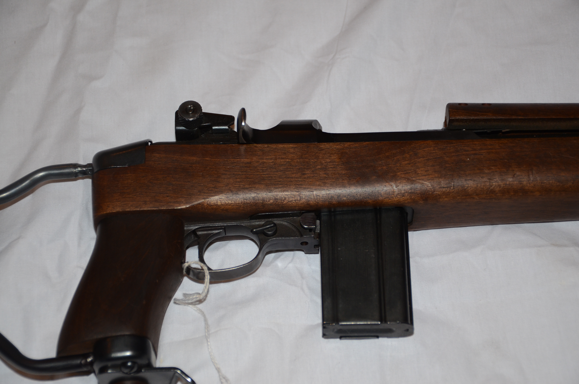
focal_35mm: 84
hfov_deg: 24.2
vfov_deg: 16.2
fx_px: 1348
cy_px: 192
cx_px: 290
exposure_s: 1/60
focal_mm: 56
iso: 500
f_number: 4.8
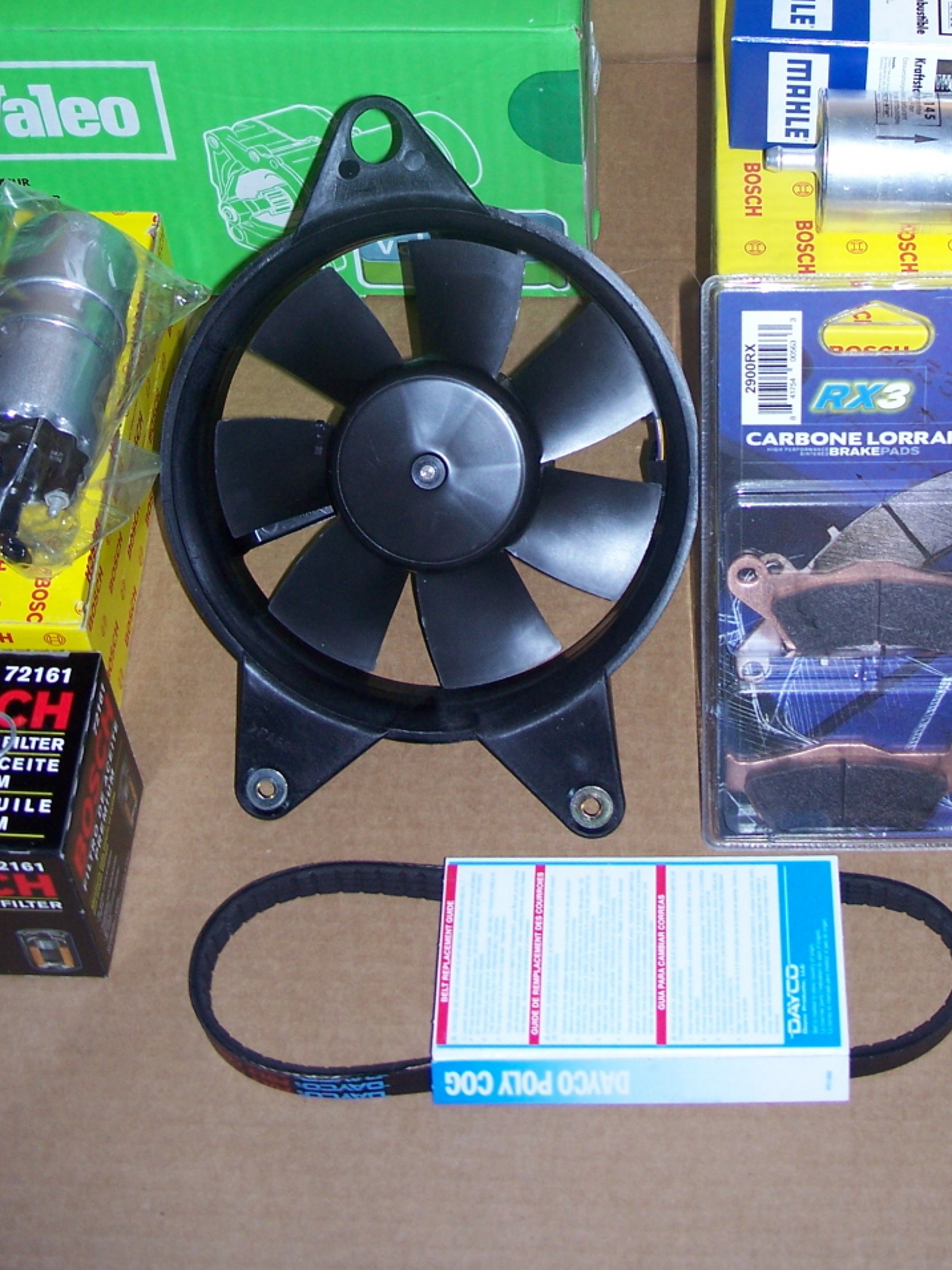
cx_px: 597
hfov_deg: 23.6
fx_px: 2274
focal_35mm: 62
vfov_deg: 30.3
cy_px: 209
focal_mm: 7.8
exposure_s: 1/60
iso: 125
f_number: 2.8
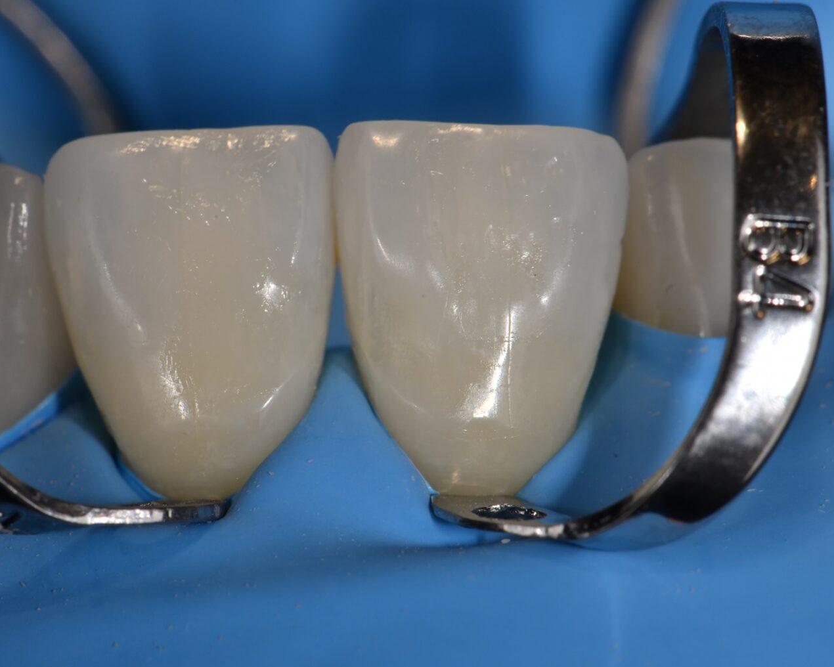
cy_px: 335
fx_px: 3530
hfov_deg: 13.5
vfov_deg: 10.8
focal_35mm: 143
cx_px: 336
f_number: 32
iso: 200
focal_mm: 105
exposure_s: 1/160
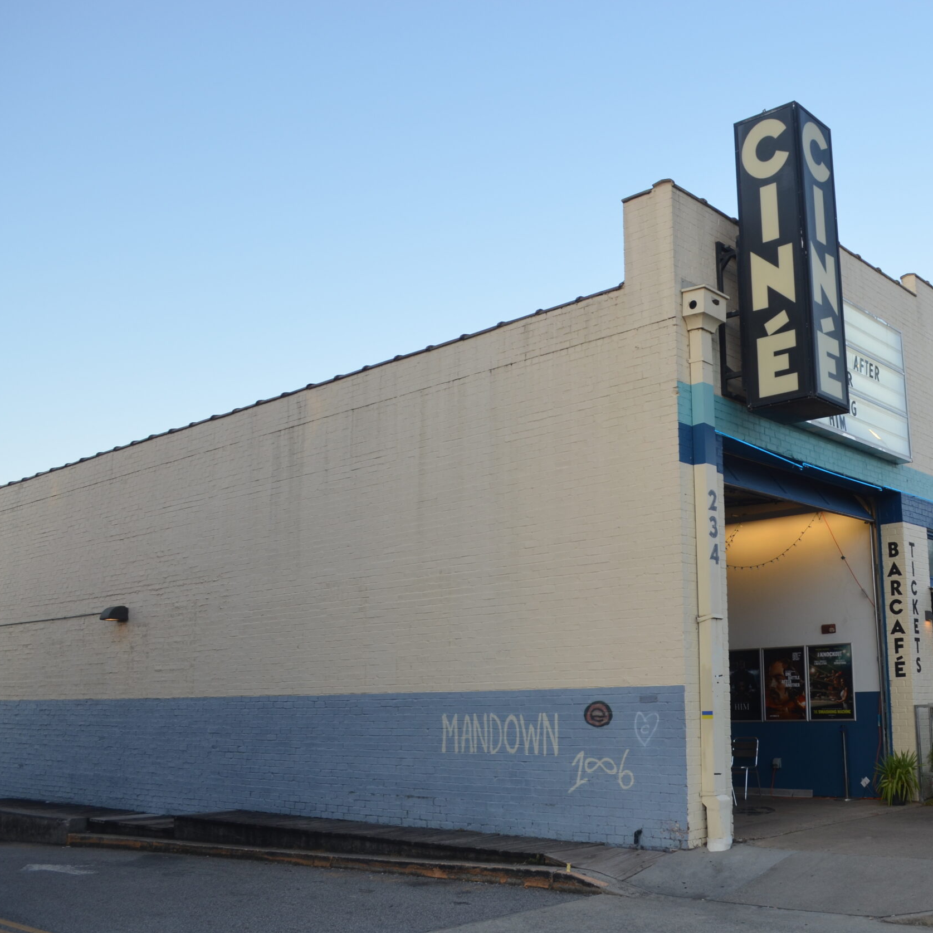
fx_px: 1067
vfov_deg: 47.2
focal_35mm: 35
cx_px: 609
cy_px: 470
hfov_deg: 46.6
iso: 200
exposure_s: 1/160
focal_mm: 18
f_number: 6.3
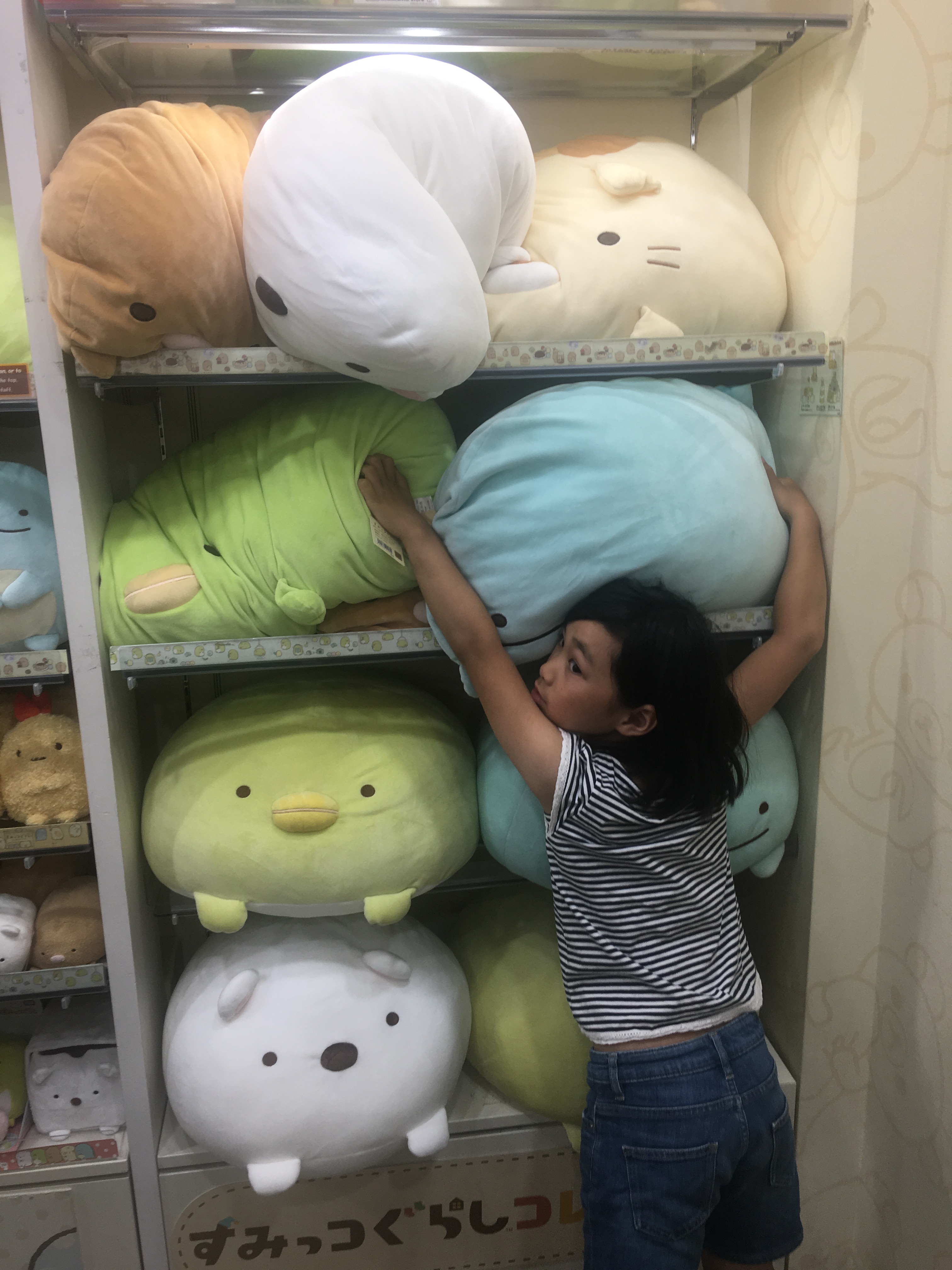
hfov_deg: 48.2
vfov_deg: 61.7
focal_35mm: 29
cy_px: 635
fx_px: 1063
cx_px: 476
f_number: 2.2
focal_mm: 4.15
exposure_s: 1/60
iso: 25
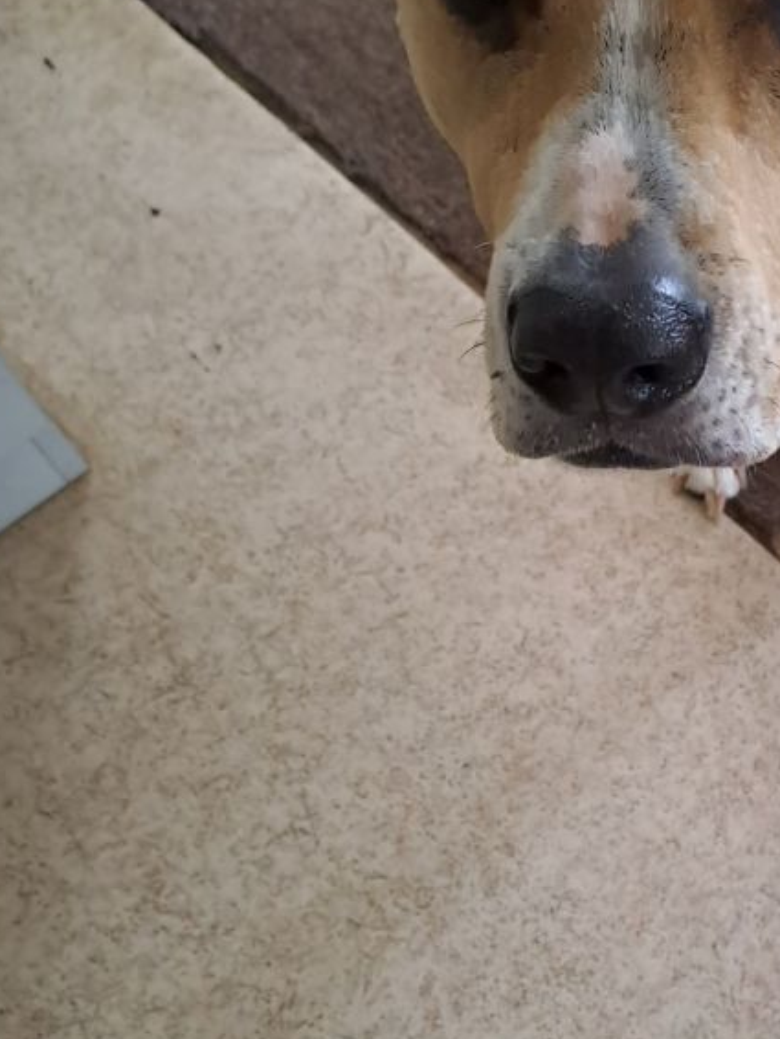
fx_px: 1591
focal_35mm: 53
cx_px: 743
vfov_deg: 36.1
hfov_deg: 26.4
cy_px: 578
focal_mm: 4.65
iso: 500
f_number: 1.8
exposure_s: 1/20
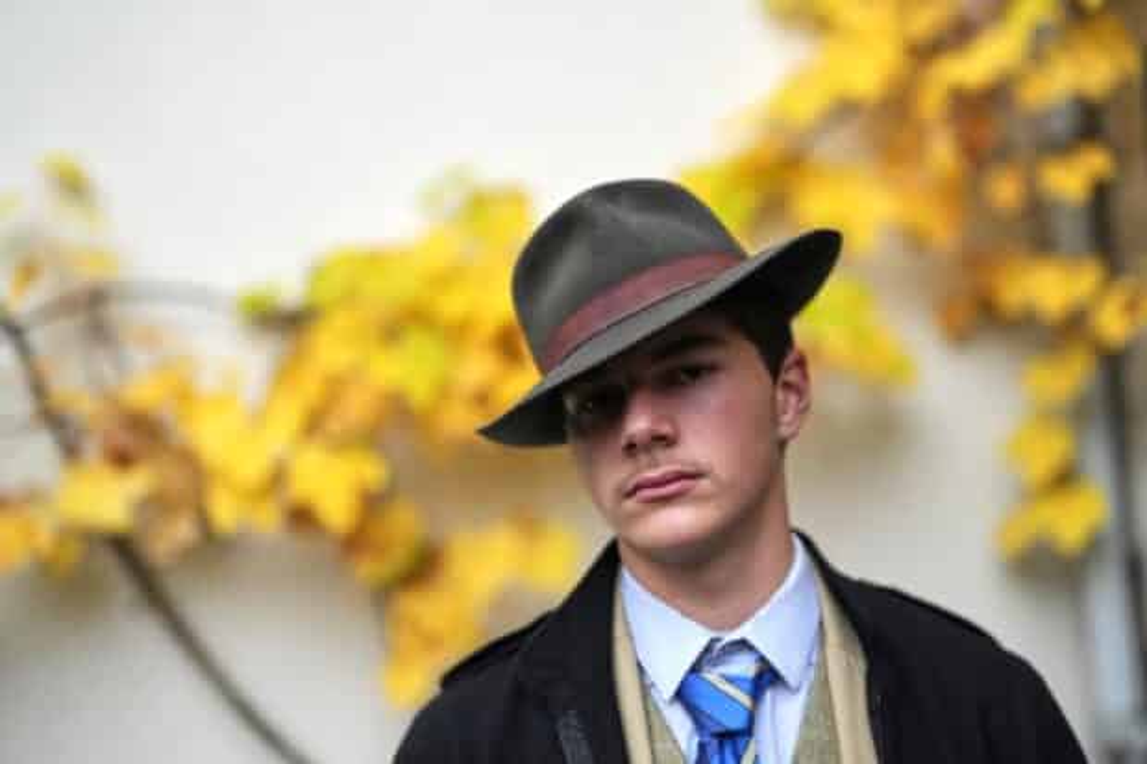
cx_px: 574
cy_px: 382
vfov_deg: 27.0
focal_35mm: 50
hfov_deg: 39.6
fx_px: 1593
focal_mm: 50
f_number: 1.6
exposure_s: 1/32000
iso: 4000
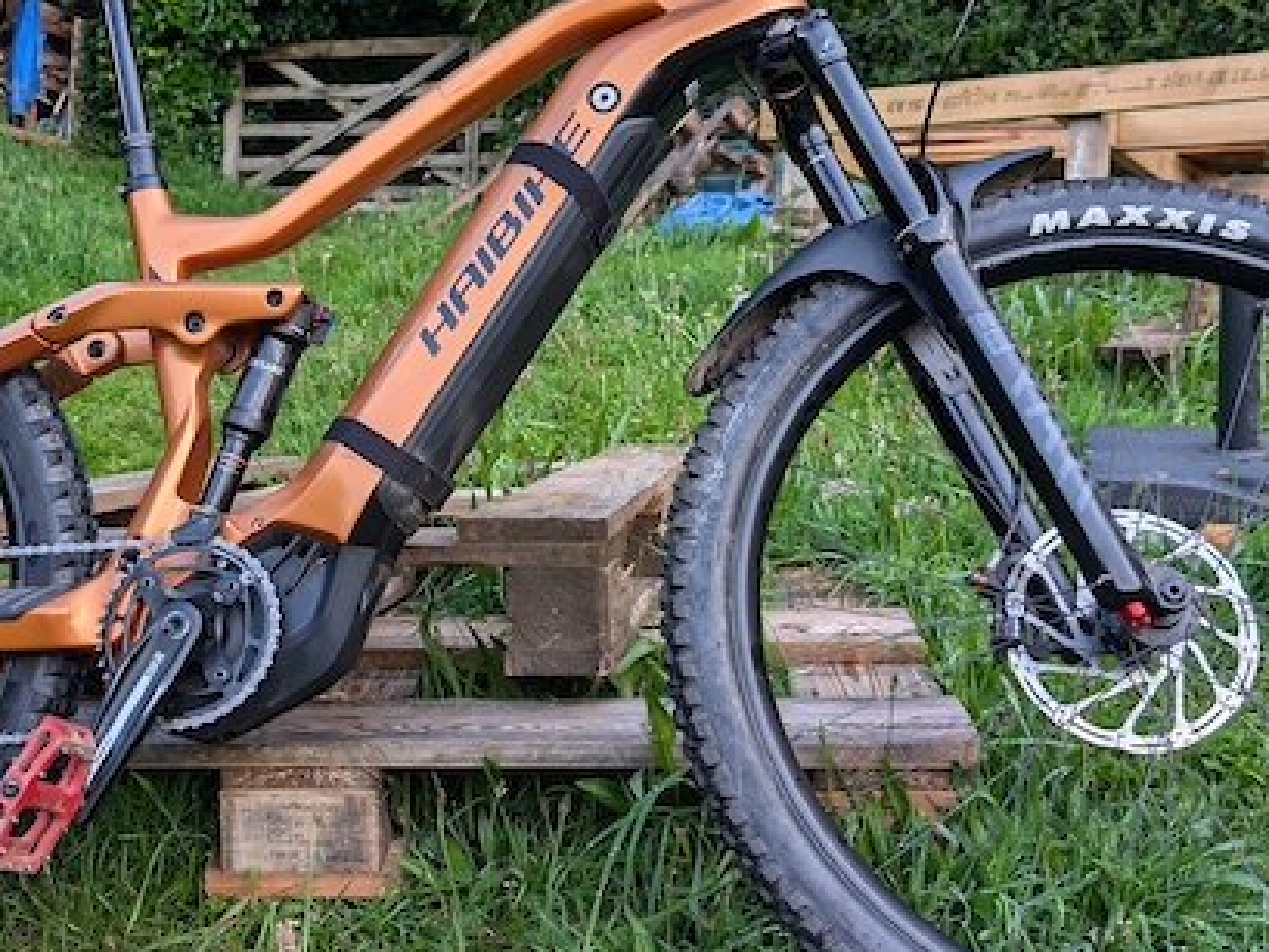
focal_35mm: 47
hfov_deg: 40.0
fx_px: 1723
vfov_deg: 30.8
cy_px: 385
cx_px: 437
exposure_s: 1/115
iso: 17
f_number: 1.68
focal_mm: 6.9
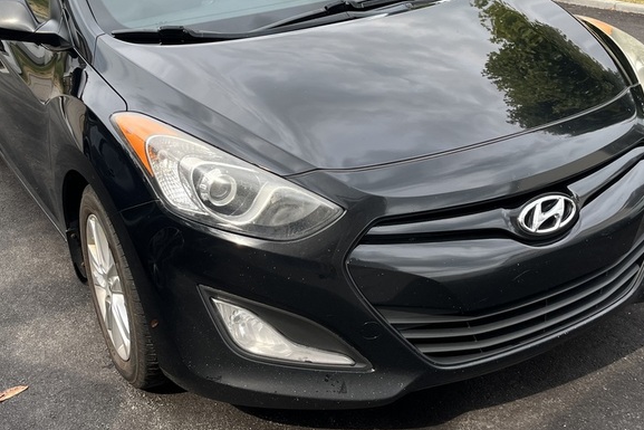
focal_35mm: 48
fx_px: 859
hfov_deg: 40.9
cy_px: 178
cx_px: 248
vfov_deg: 28.0
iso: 50
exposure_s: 1/782
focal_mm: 5.1
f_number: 1.6
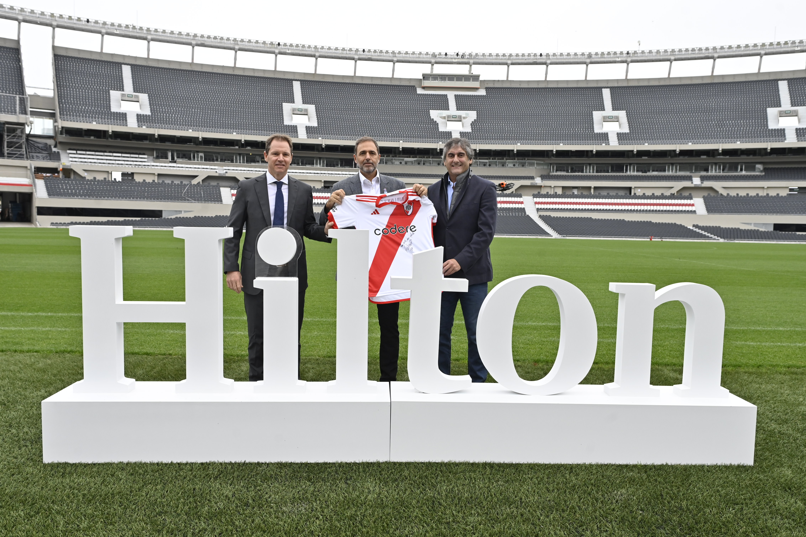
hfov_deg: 65.5
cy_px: 268
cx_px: 403
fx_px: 627
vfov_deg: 46.4
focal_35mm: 28
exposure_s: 1/640
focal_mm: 28
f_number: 6.3
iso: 800
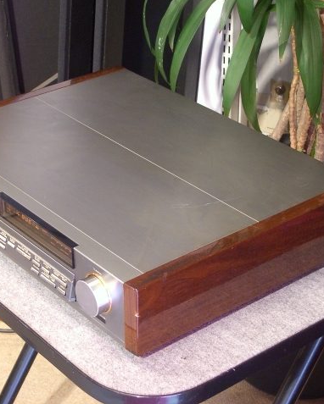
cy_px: 202
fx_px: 1066
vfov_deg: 21.5
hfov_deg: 17.3
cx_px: 139
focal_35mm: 89
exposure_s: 1/10
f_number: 4
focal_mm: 14.2
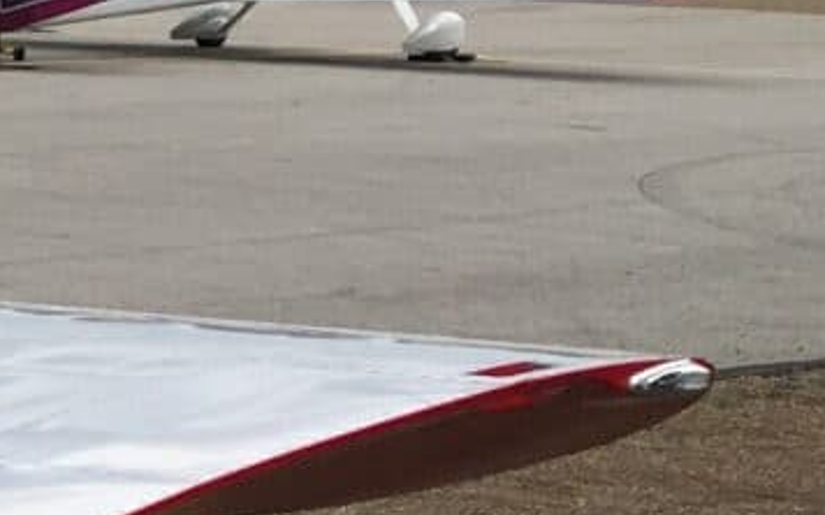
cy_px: 42
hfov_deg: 10.0
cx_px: -1321
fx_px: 3977
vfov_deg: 7.4
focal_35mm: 177
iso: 25
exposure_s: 1/1570
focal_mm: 4.15
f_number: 2.2
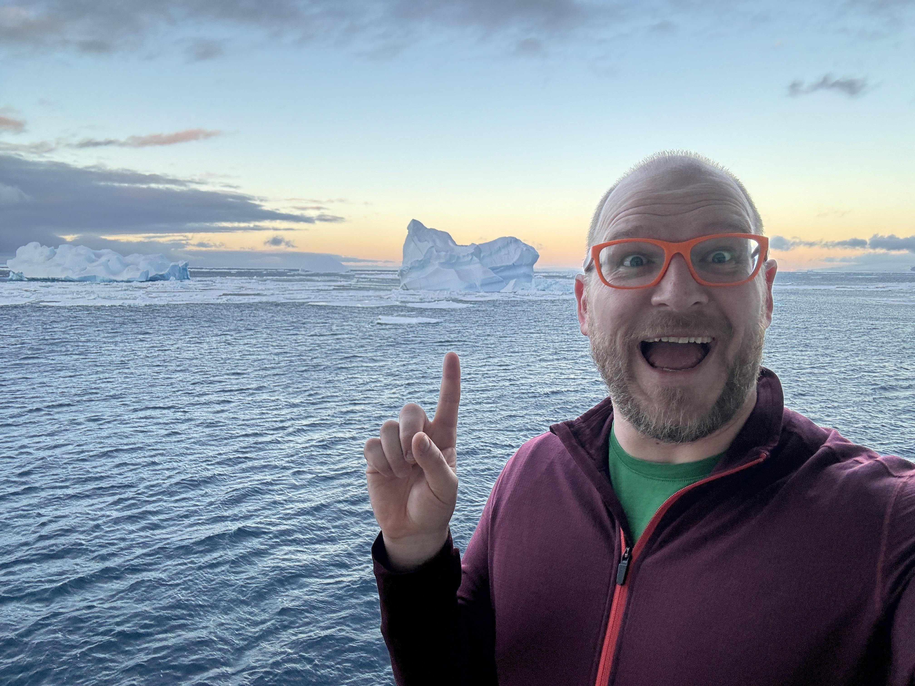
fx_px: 608
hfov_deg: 73.9
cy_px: 343
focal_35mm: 23
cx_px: 458
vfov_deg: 58.9
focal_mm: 2.69
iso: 50
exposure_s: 1/100
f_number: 1.9
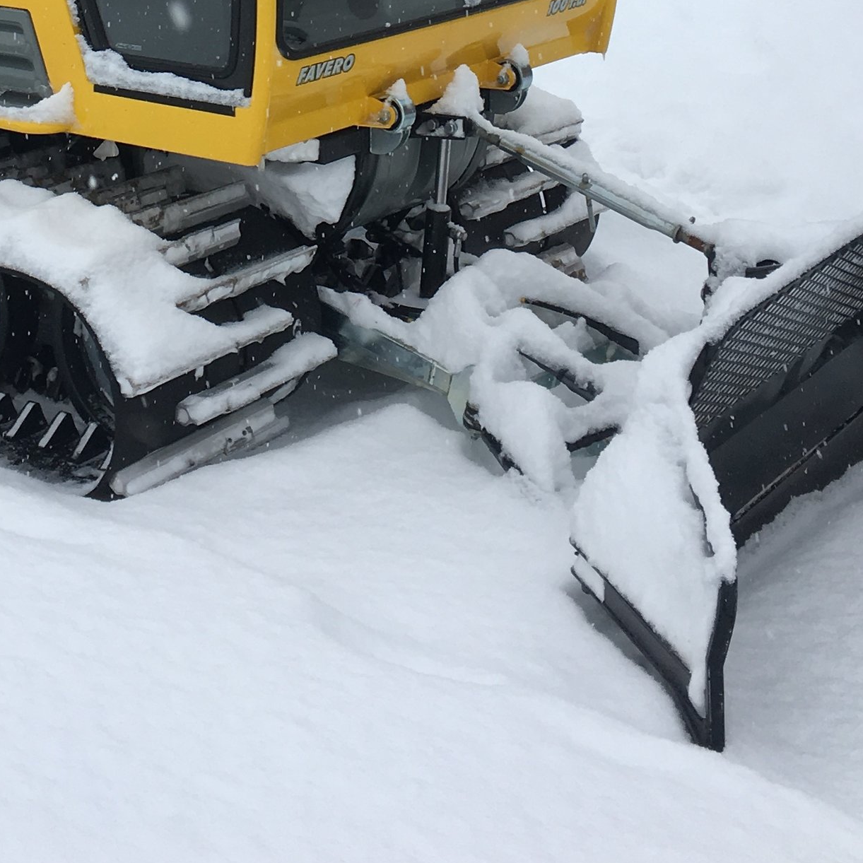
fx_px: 1974
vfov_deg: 22.3
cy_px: -229
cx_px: 244
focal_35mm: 70
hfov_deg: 24.5
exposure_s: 1/316
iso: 25
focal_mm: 4.15
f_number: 2.2
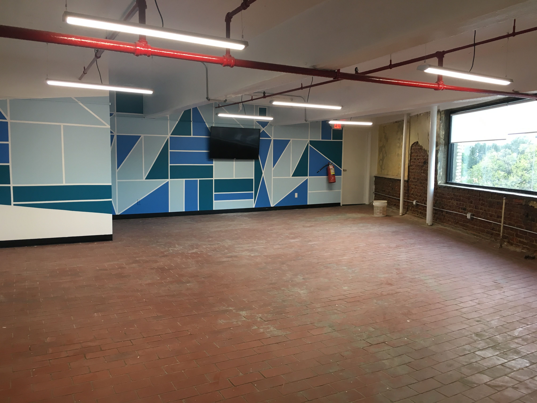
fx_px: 450
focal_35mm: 29
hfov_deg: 61.7
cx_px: 268
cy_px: 202
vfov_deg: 48.2
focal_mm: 4.15
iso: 50
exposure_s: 1/30
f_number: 2.2
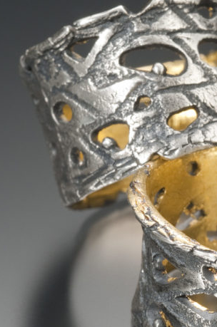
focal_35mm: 201
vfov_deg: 10.2
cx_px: 206
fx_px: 1826
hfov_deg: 6.8
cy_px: 217
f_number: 22
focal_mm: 60
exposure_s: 1/60
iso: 200
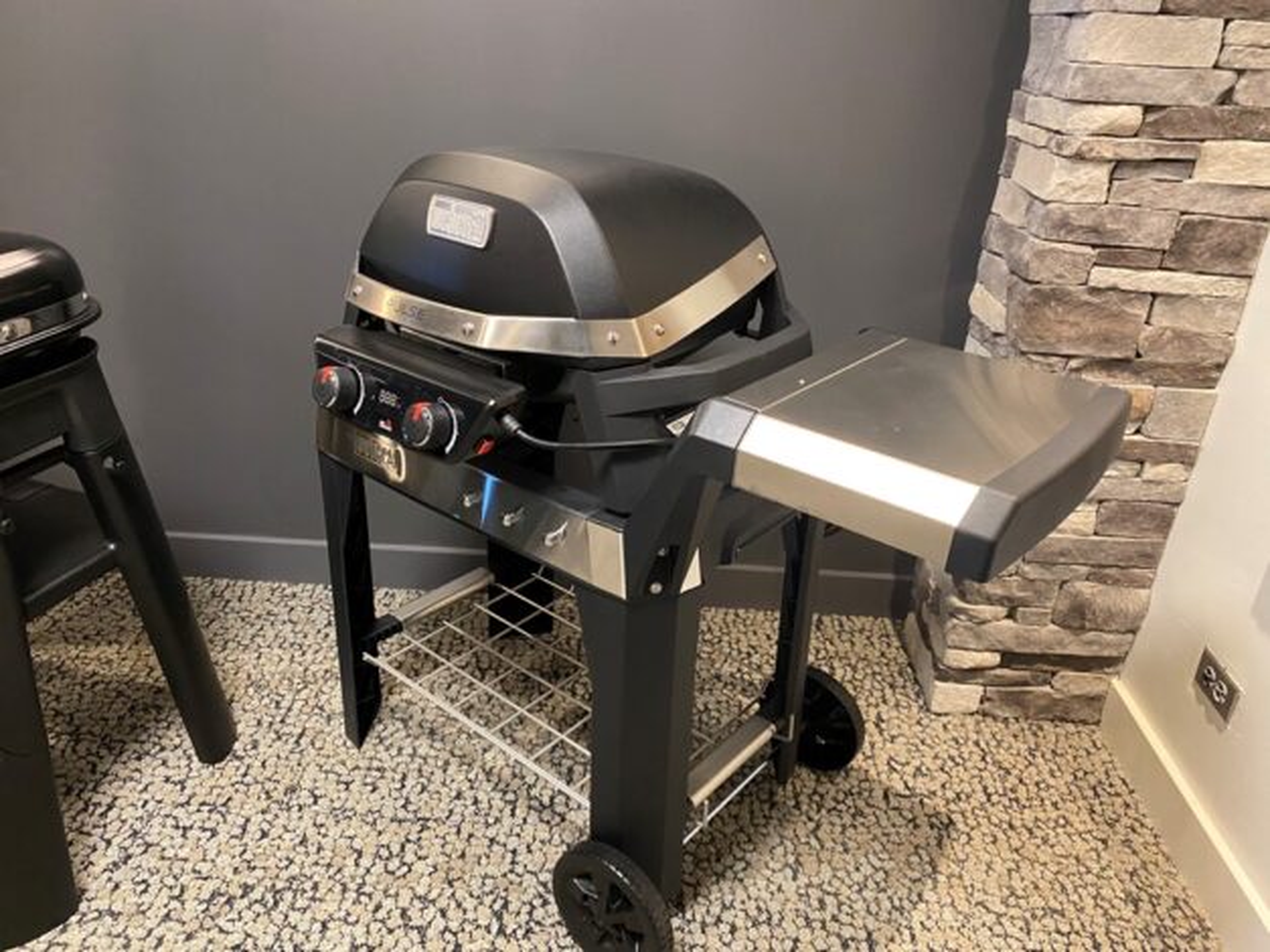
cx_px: 635
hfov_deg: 67.3
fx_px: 954
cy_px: 476
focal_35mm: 26
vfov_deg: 53.0
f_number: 1.8
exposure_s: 1/40
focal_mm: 4.25
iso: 400
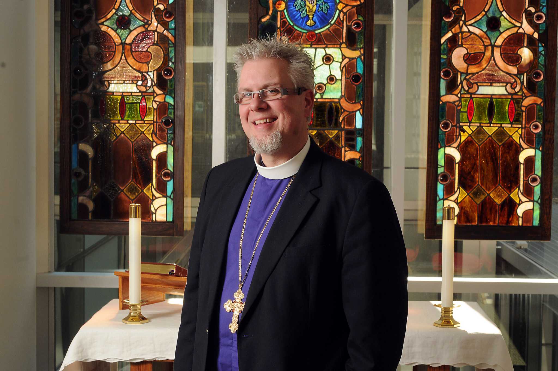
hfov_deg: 27.0
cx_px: 279
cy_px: 186
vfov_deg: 18.1
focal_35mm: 75
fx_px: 1161
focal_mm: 50
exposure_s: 1/160
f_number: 10
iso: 400
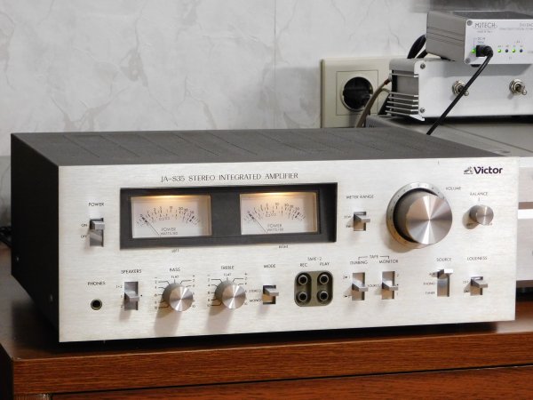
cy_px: 200
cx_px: 266
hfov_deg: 17.1
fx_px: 1771
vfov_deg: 12.9
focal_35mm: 115
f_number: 4.8
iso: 800
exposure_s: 1/30
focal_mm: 20.3
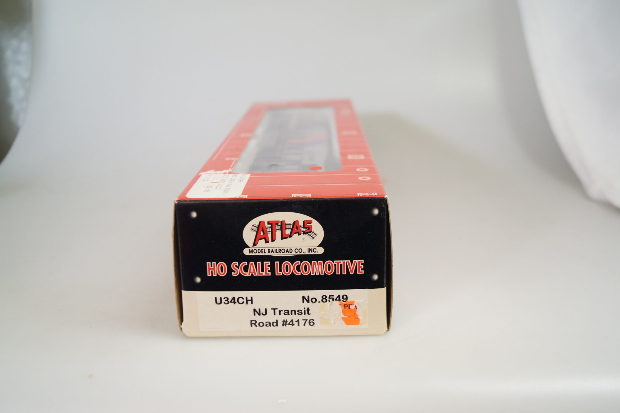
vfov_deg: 36.9
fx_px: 620
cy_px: 206
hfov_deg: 53.1
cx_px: 310
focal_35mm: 36
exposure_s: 1/160
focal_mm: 24
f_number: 4
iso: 800
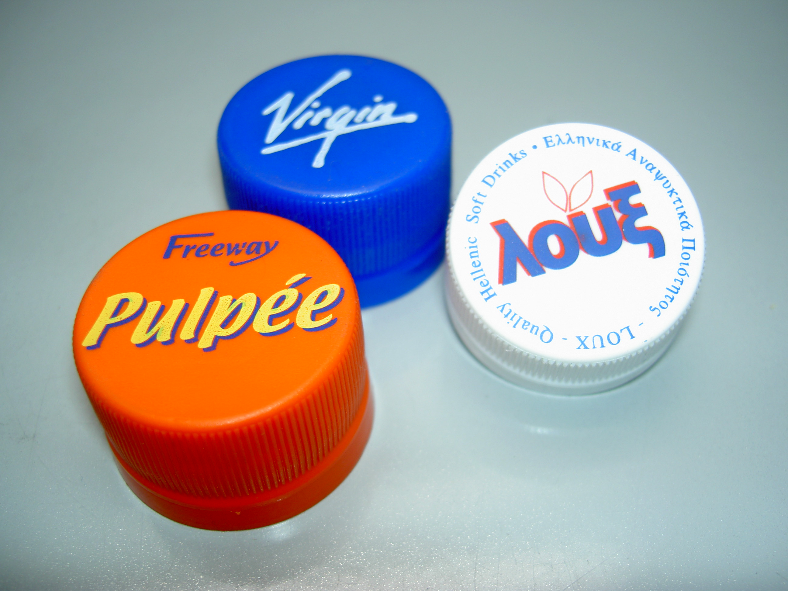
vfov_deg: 36.8
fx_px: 888
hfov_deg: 47.9
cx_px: 394
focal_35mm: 39
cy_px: 296
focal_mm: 8
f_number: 2.8
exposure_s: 1/59.5
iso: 100
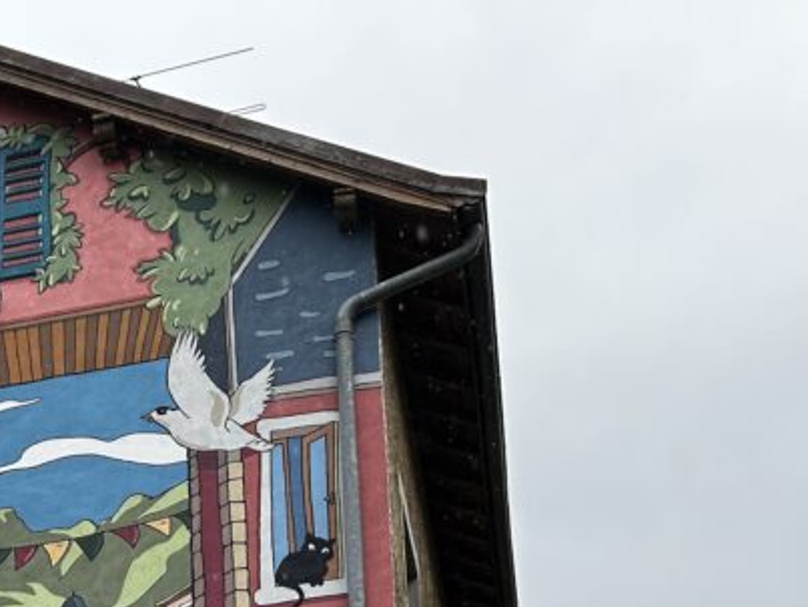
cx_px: 42
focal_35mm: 66
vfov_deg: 20.6
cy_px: 763
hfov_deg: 28.0
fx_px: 1542
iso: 50
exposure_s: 1/965
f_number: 1.5
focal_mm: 5.7
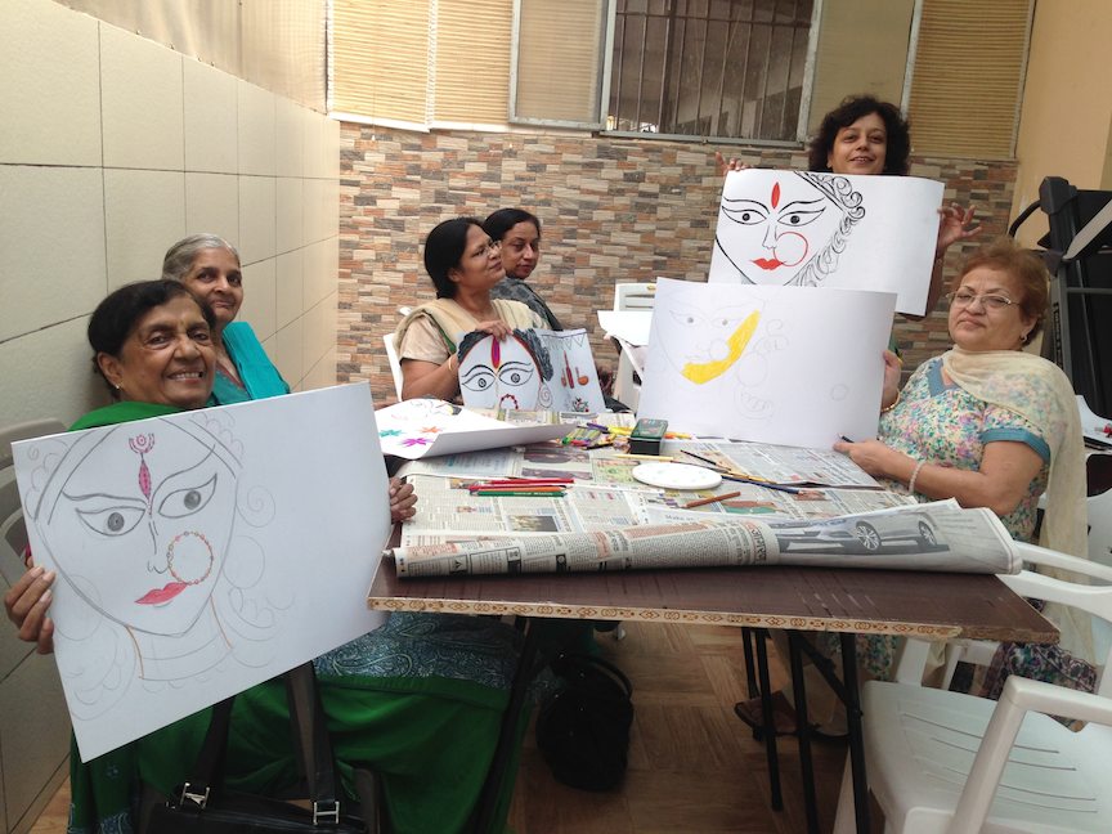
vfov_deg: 42.9
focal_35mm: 33
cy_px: 417
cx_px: 556
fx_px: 1060
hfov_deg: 55.4
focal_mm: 4.12
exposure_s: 1/120
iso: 50
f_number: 2.4
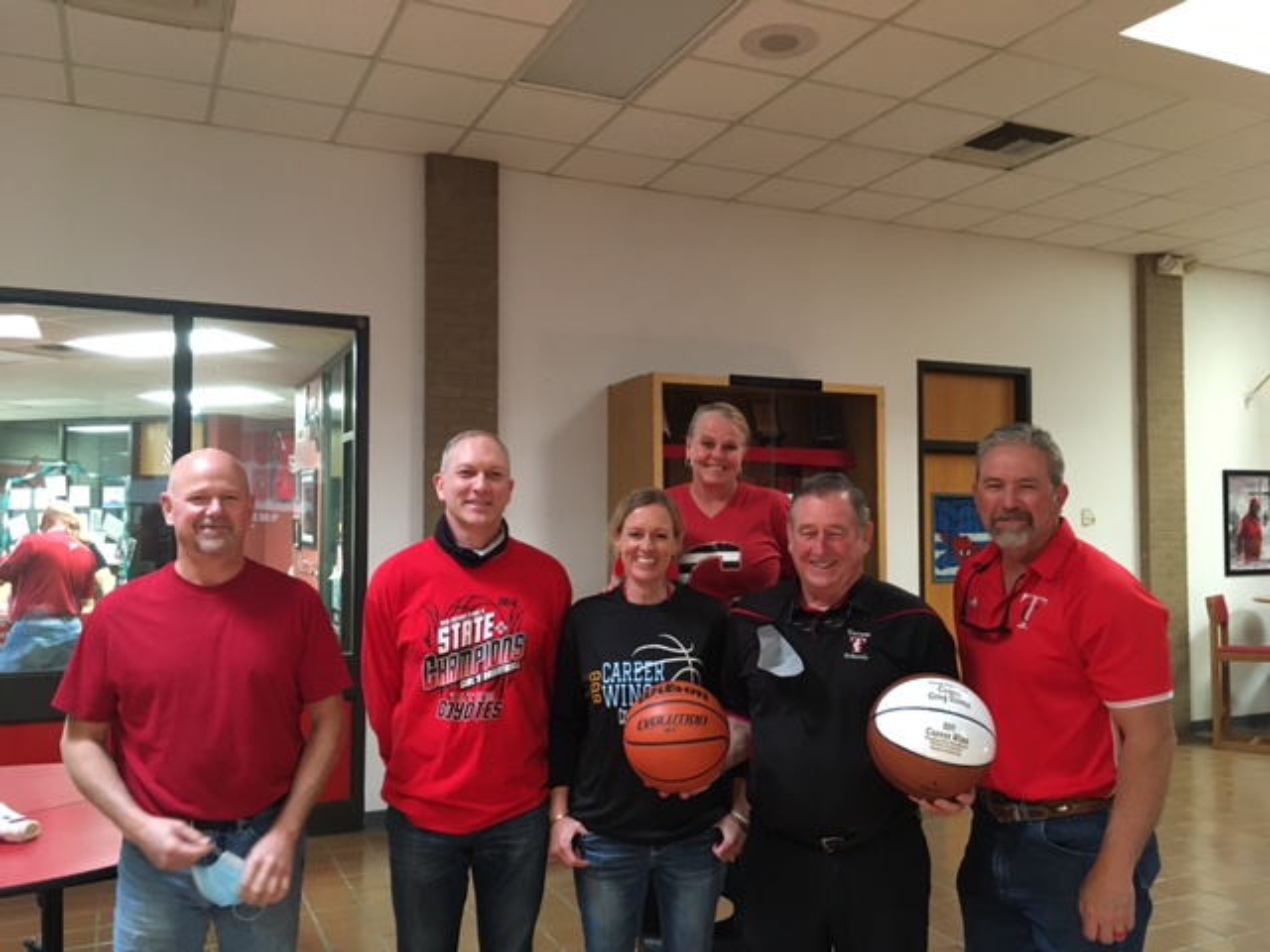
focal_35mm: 29
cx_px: 635
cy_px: 476
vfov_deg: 48.2
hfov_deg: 61.7
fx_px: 1064
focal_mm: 4.15
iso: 200
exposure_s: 1/17
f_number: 2.2
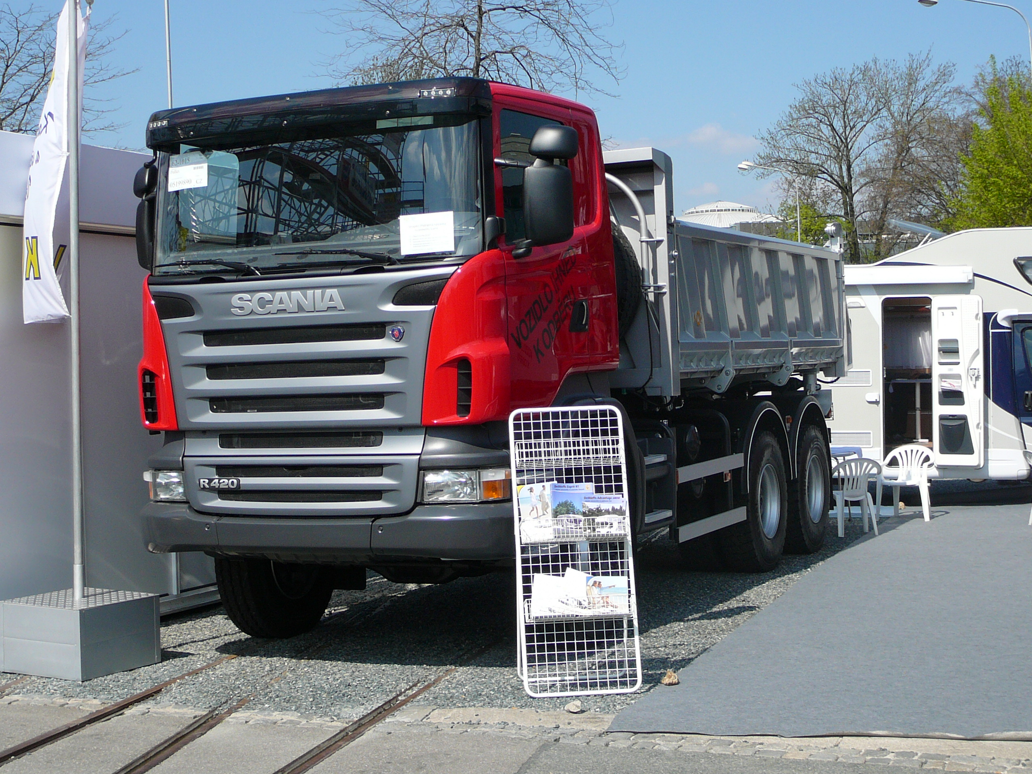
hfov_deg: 34.9
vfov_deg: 26.6
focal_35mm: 55
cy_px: 387
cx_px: 516
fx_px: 1640
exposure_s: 1/1000
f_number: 3.5
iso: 80
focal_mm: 8.2
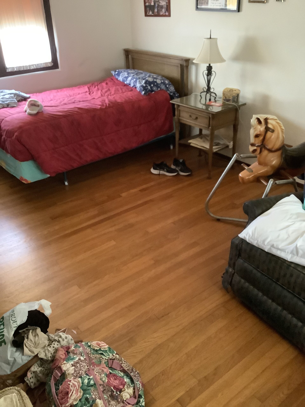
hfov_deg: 45.4
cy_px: 204
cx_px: 152
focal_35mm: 31
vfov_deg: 58.4
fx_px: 364
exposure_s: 1/24
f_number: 2.4
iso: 640
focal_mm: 3.3
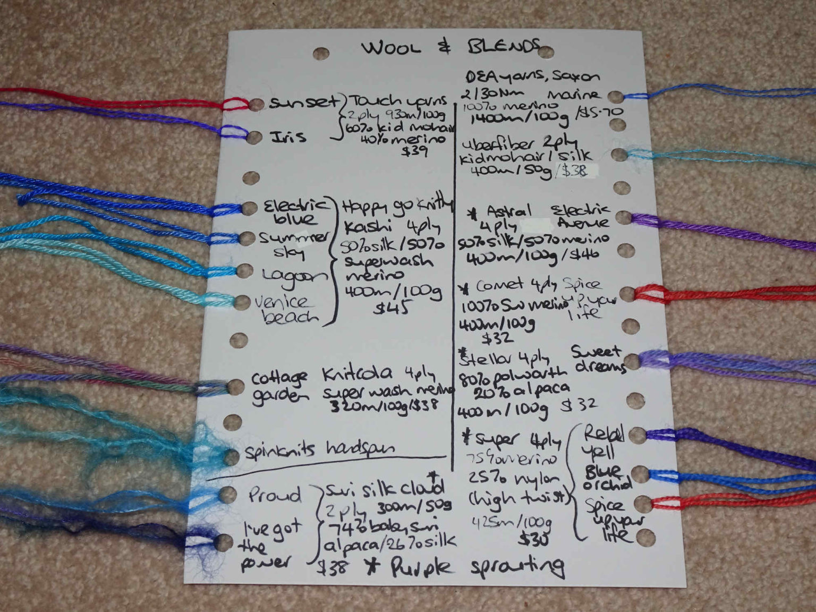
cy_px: 306
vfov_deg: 23.7
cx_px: 408
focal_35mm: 62
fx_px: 1462
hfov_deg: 31.2
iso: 200
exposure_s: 1/60
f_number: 4.5
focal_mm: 10.59
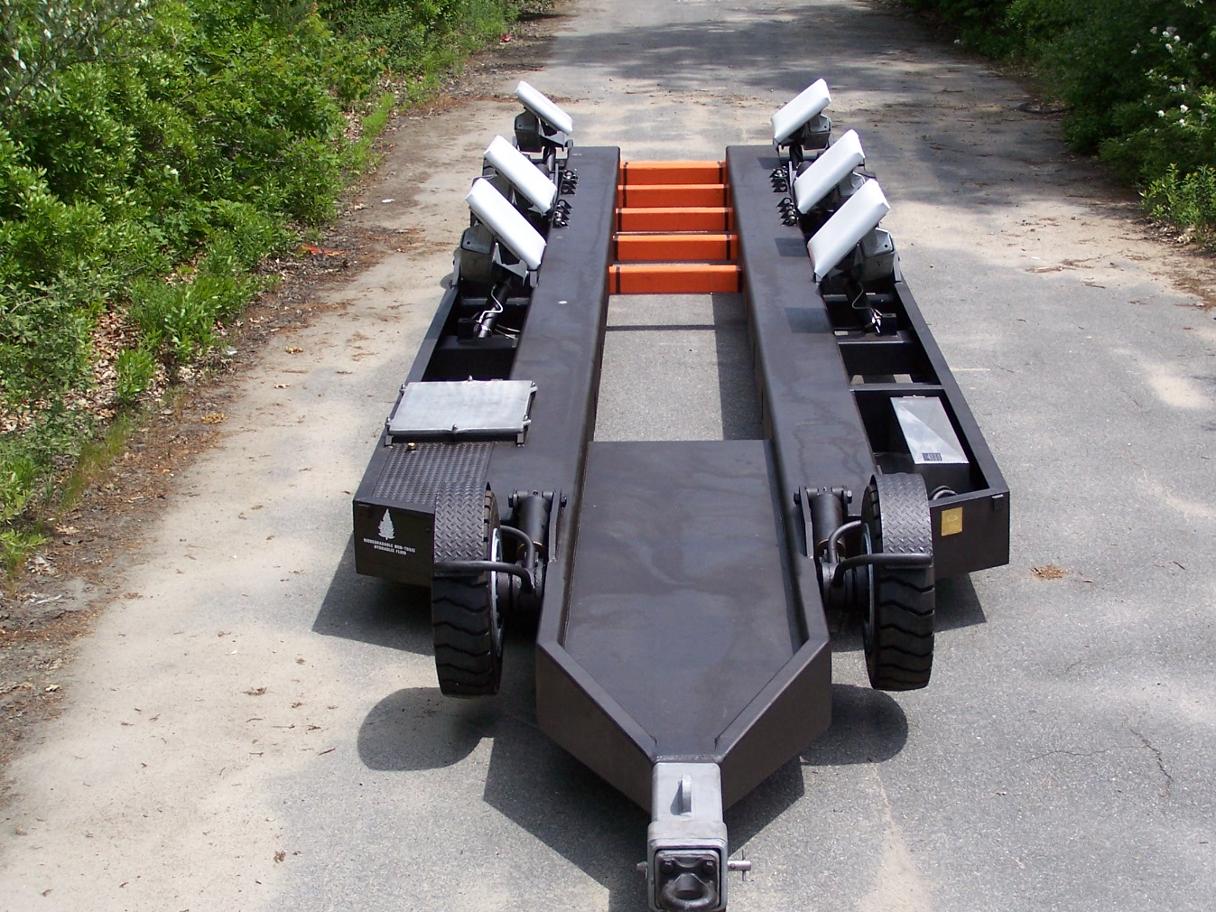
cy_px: 523
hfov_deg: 28.5
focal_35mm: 68
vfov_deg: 21.6
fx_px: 2389
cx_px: 683
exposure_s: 1/750
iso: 80
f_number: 3.1
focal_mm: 9.8
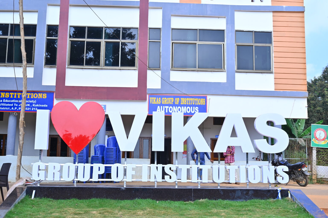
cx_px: 164
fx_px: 401
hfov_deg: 44.5
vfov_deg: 30.5
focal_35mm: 44
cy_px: 109
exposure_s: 1/125
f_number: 11
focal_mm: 44
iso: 250
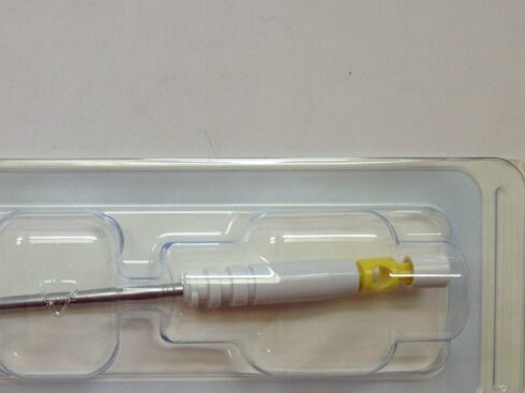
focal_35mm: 69
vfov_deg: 21.2
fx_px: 1046
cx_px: 35
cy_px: 269
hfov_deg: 27.0
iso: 50
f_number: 2.4
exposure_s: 1/60
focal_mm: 4.12
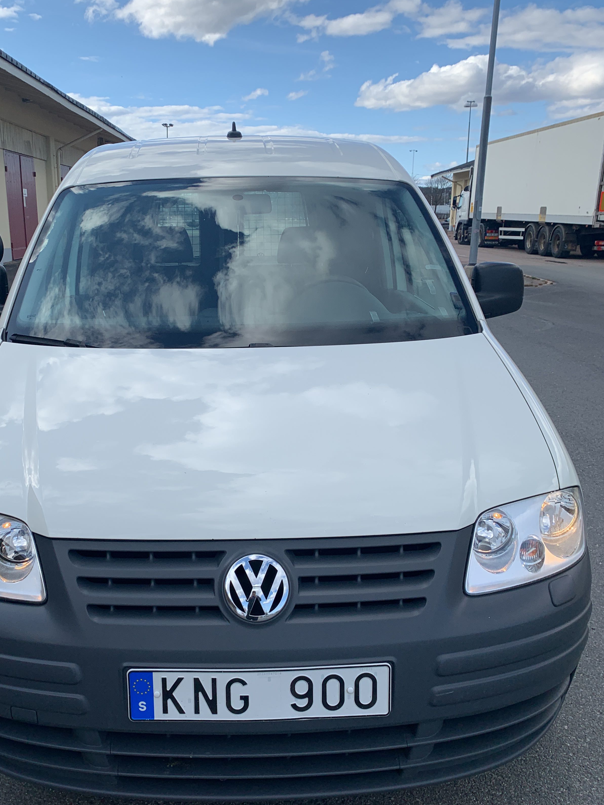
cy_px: 420
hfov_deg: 42.7
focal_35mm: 33
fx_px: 768
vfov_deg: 55.3
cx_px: 233
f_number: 1.8
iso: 25
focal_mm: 4.25
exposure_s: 1/1634
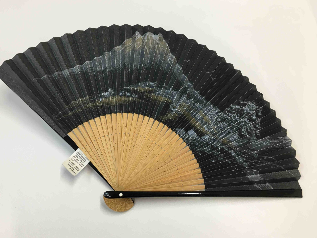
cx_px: 149
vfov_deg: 45.4
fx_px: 284
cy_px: 120
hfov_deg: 58.3
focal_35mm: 31
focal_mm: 4.15
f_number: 2.2
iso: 32
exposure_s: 1/30
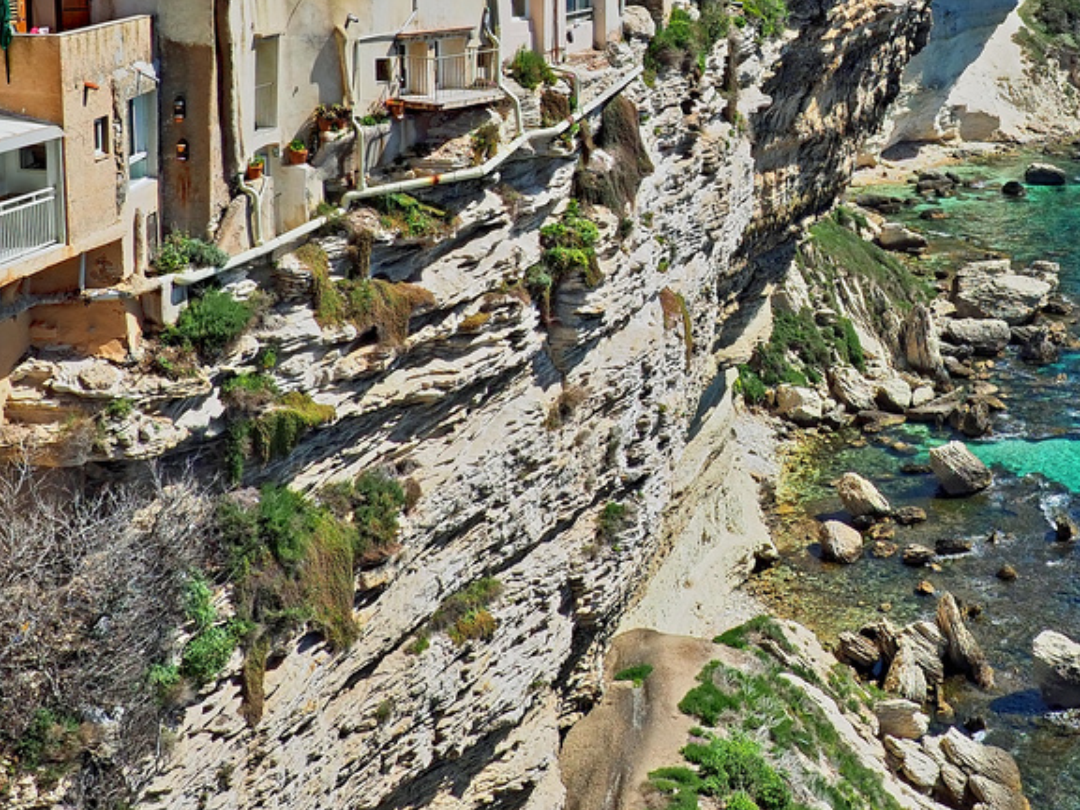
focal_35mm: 60
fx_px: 1872
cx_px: 900
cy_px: 150
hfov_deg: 31.2
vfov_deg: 24.0
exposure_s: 1/800
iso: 200
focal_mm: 12
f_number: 6.3
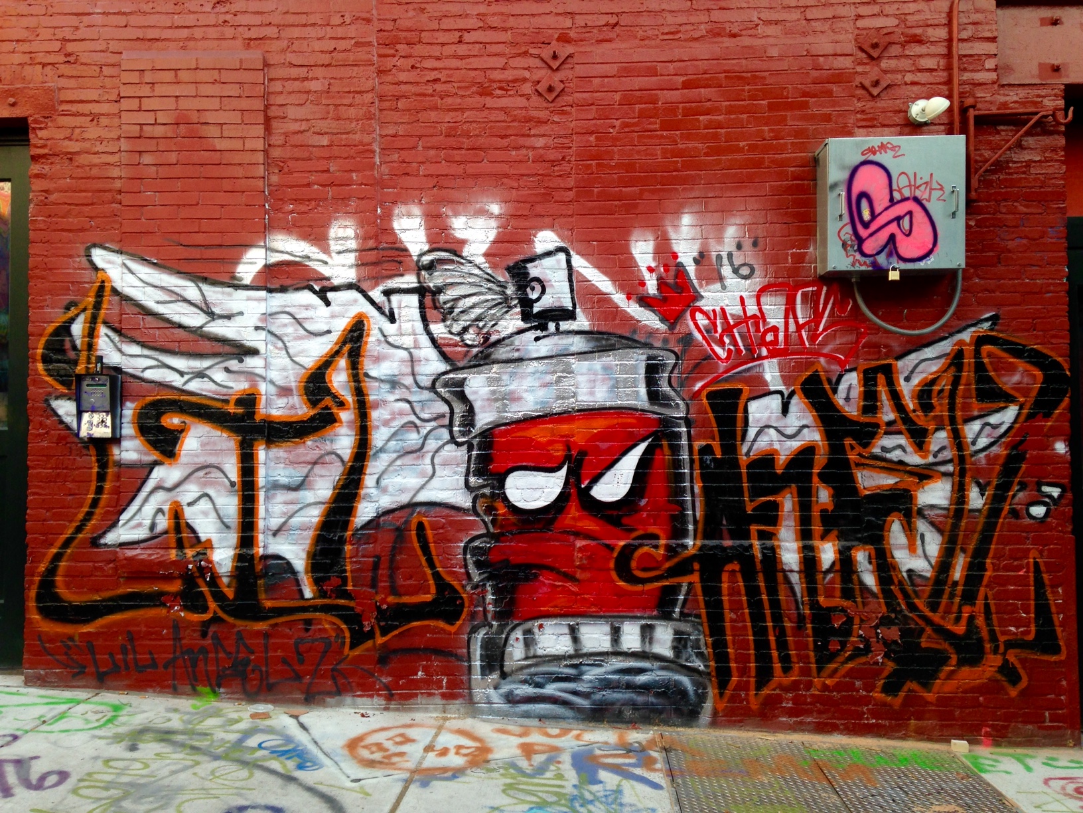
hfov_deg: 55.4
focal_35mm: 33
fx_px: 1032
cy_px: 406
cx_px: 542
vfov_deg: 42.9
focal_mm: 4.12
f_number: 2.4
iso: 50
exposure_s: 1/223
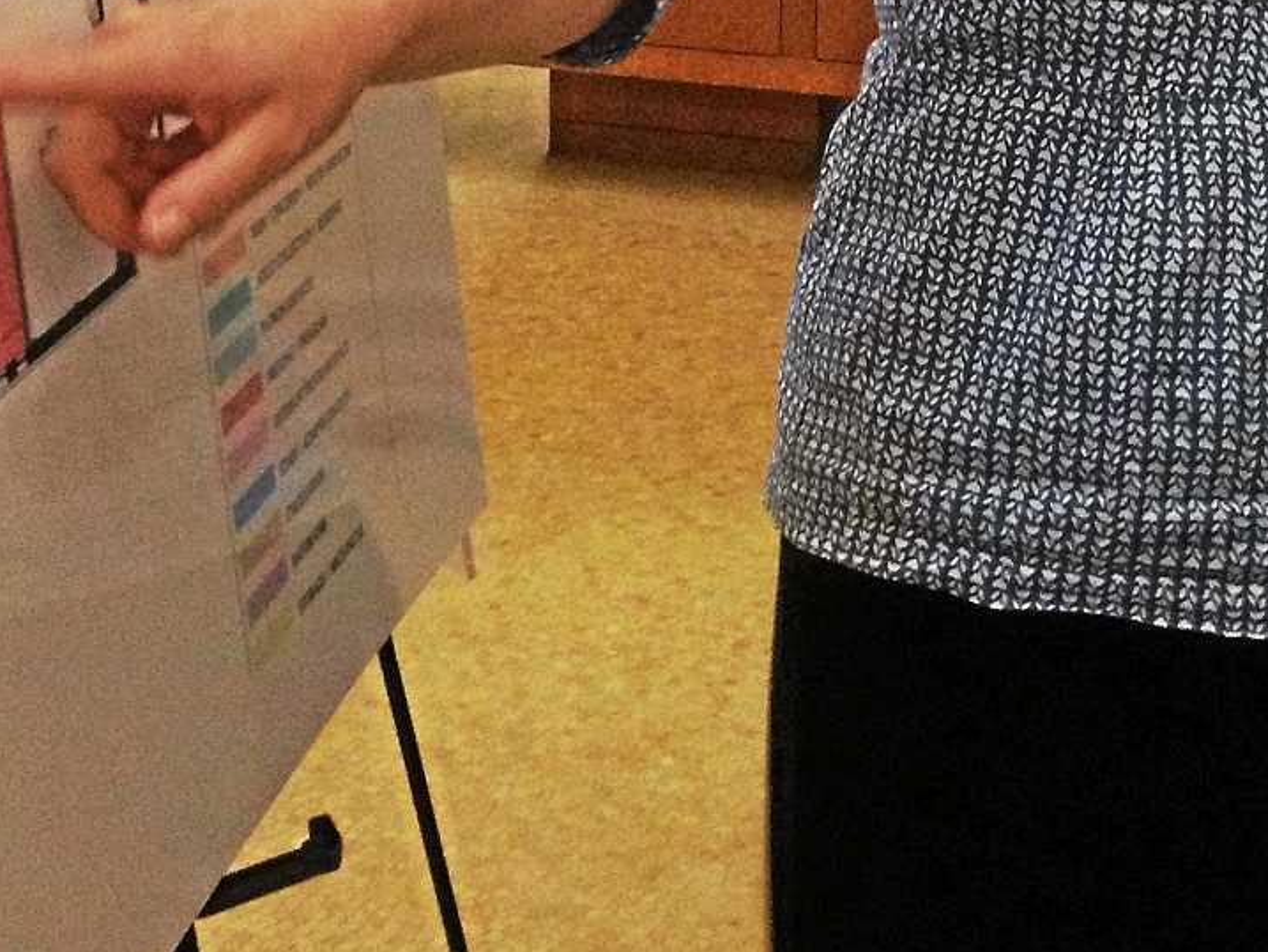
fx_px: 3664
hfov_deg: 19.6
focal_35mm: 100
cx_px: 730
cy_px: -50
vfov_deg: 14.5
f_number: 2.4
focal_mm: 4.28
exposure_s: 1/17
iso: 320
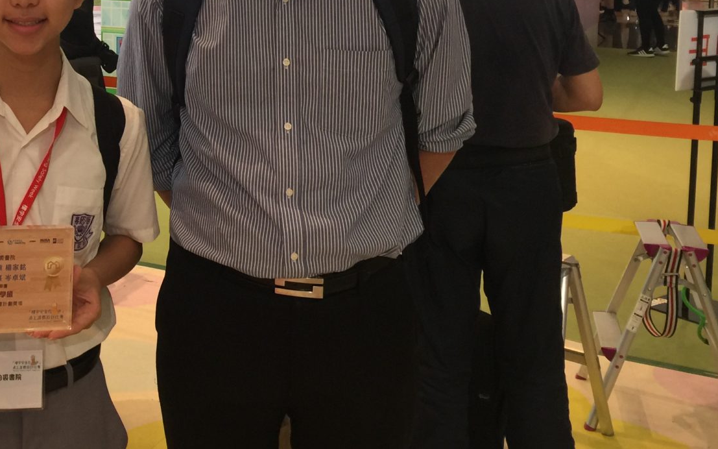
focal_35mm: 55
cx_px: 90
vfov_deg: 22.6
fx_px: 1076
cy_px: -3
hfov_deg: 35.0
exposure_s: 1/17
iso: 40
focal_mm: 4.15
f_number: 2.2
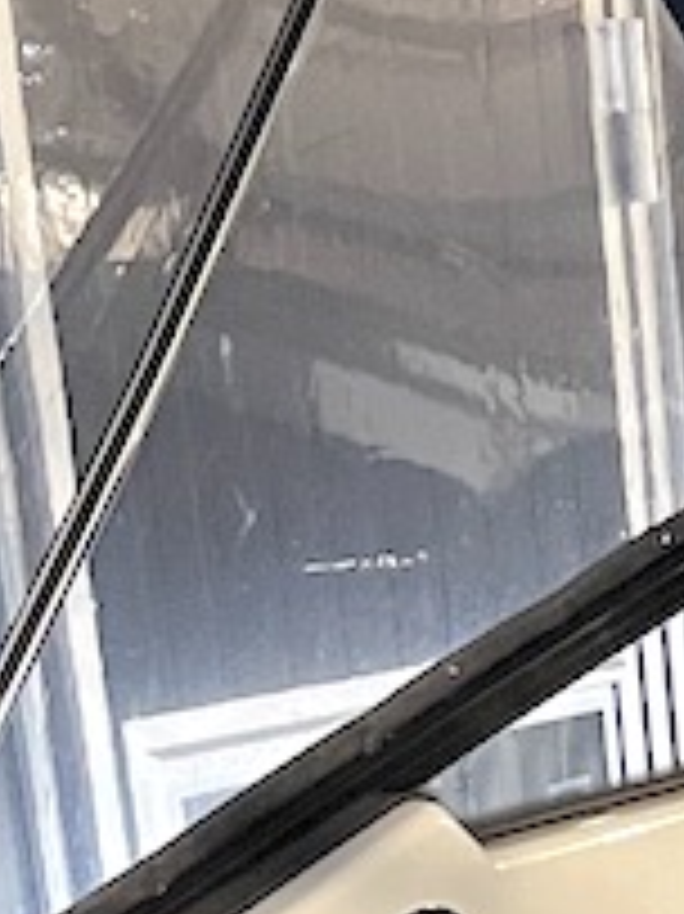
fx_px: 4325
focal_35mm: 164
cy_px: 2197
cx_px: 1719
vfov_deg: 10.4
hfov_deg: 8.2
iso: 640
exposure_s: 1/33
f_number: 1.6
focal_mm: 4.2
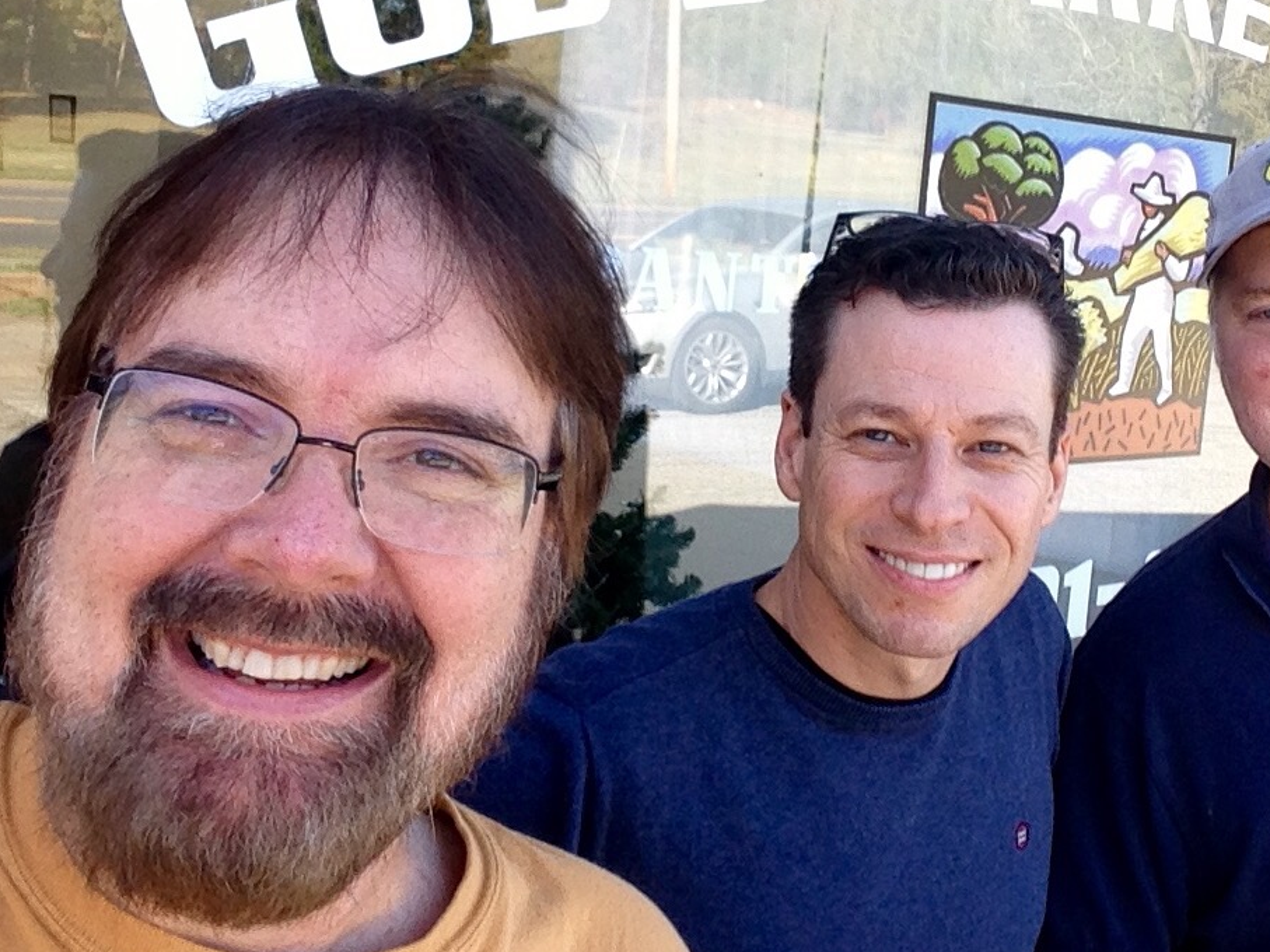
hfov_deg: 42.6
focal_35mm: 44
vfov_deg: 32.8
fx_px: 1614
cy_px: 400
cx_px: 790
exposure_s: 1/120
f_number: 2.4
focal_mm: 2.18
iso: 32
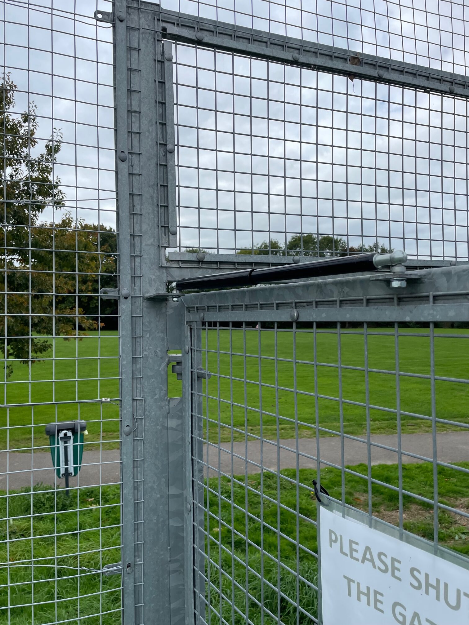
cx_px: 234
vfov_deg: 67.3
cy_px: 312
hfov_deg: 53.1
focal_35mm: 26
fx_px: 470
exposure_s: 1/2451
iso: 32
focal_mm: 4.2
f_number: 1.6
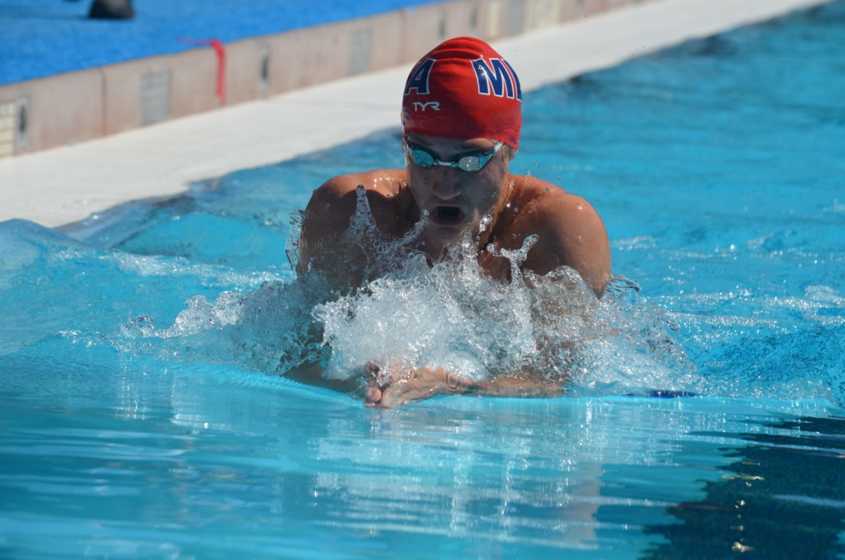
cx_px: 422
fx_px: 6853
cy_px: 280
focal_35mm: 292
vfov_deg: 4.7
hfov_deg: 7.1
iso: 360
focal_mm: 195
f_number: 8
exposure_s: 1/2000
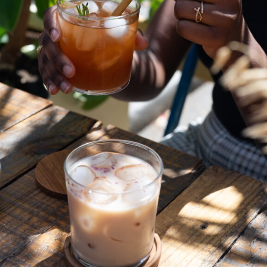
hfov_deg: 22.8
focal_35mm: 76
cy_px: 51
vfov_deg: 22.4
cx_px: 147
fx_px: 663
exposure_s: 1/320
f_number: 5.6
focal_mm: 50
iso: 160
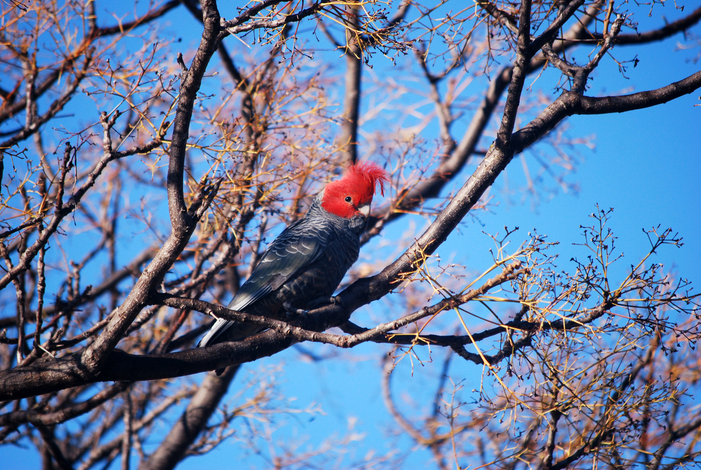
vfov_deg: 4.6
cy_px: 235
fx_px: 5849
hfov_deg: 6.9
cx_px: 350
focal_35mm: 300
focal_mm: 200
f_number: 5.6
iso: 320
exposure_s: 1/500
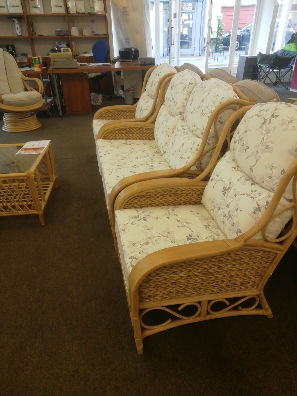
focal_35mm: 26
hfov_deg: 53.1
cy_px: 198
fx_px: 297
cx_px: 148
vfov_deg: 67.3
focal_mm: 3.21
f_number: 2.2
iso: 80
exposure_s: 1/50
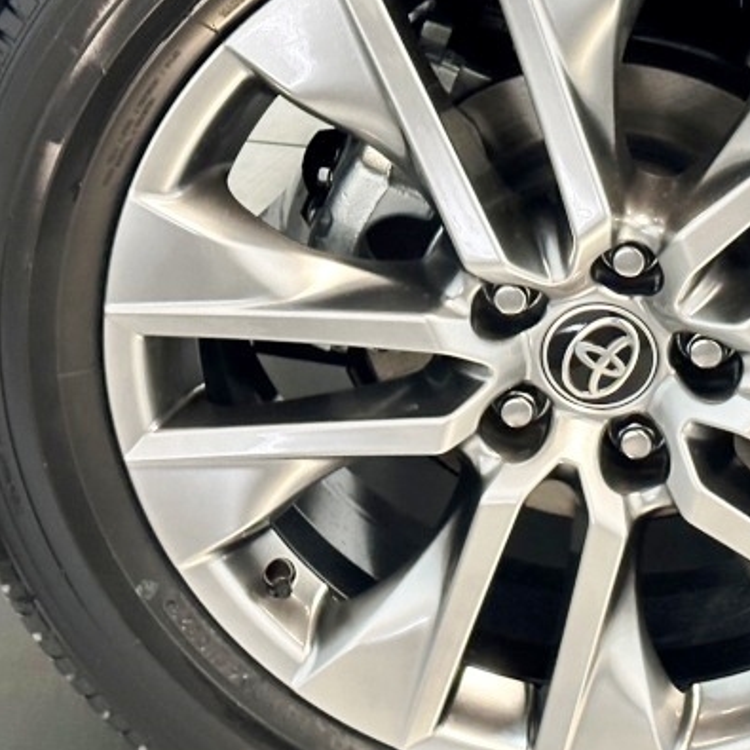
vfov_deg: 15.8
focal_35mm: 110
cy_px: 342
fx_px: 2696
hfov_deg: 15.8
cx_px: 573
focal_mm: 6.86
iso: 500
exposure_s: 1/30
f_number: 1.78
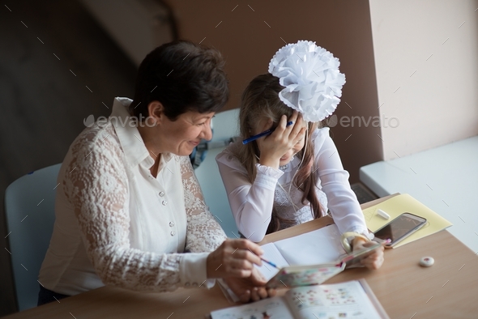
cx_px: 239
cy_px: 160
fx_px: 1129
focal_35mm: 85
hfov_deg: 23.9
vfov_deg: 16.1
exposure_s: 1/160
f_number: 1.8
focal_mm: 85
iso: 100
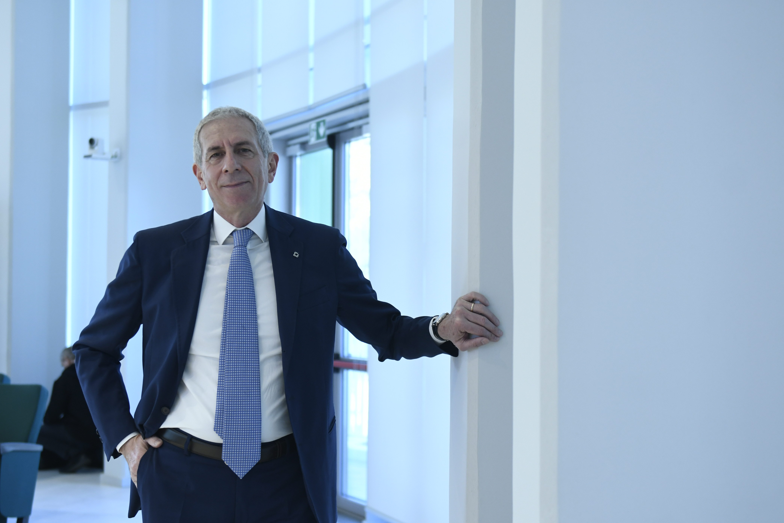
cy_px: 262
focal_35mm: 57
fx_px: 1241
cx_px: 392
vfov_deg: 23.8
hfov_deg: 35.1
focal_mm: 38
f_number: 4
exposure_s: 1/200
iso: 1000
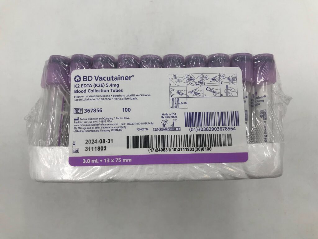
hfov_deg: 63.4
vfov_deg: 49.7
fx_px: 257
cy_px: 120
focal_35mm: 28
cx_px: 159
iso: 20
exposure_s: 1/249
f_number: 1.8
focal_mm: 3.99
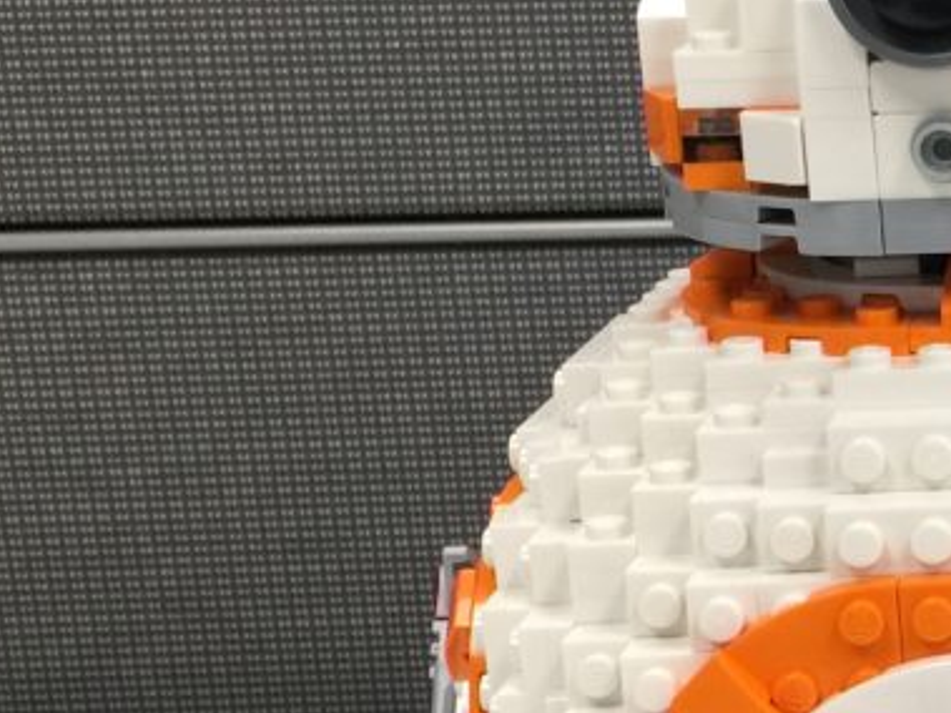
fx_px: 2691
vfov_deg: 15.0
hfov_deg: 18.0
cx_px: 1413
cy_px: 515
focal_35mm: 98
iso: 40
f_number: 2.2
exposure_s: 1/15
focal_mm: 4.15
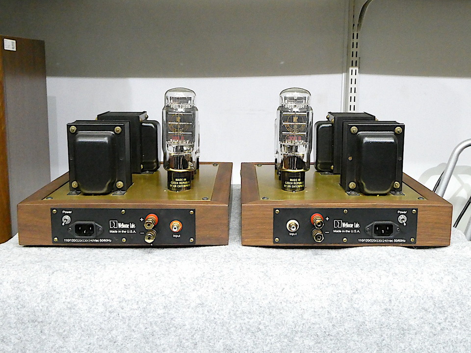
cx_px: 236
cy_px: 176
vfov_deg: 32.9
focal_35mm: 44
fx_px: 599
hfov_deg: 42.9
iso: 1600
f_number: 5.6
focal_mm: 7.8
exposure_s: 1/15
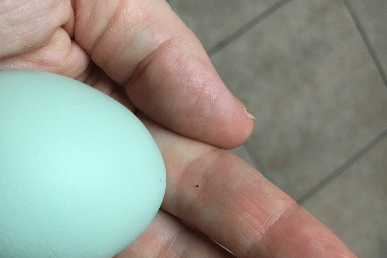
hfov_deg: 39.7
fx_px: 516
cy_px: 200
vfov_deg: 27.6
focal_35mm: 48
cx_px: 85
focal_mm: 4.15
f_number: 2.2
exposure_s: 1/30
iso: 100
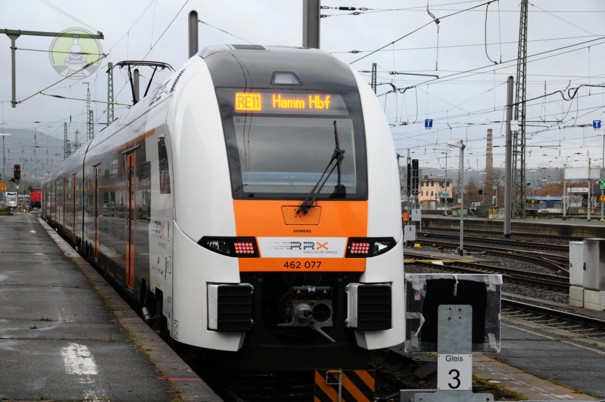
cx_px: 302
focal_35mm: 78
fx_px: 1309
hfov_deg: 26.0
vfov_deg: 17.4
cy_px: 201
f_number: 14
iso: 400
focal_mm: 52
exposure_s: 1/100
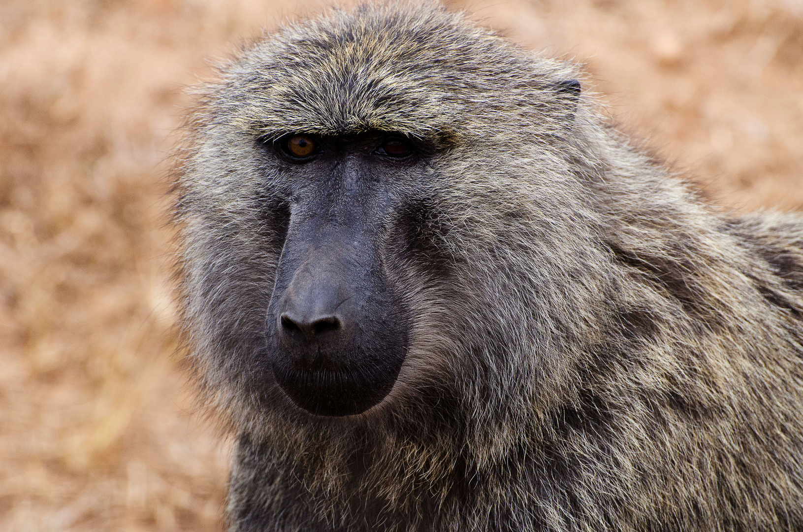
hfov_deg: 5.7
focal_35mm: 360
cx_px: 402
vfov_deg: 3.8
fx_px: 8013
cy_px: 266
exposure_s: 1/1000
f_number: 9
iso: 1000
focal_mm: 240
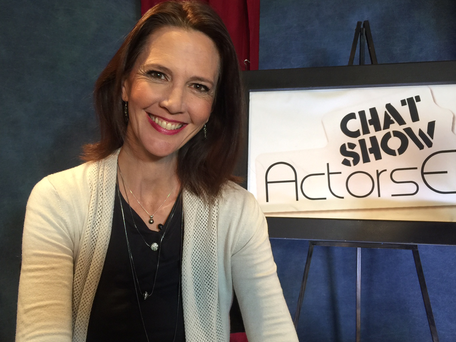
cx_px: 220
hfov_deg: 53.9
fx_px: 448
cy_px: 179
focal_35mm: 34
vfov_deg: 41.8
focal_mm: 4.15
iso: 64
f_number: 2.2
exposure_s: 1/15
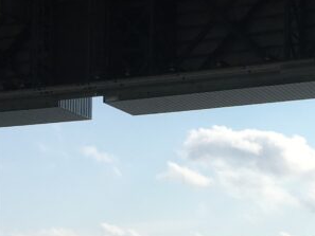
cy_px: 260
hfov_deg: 19.5
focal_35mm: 100
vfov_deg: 14.5
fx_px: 910
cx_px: 232
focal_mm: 4.15
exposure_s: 1/3497
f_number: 2.2
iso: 25
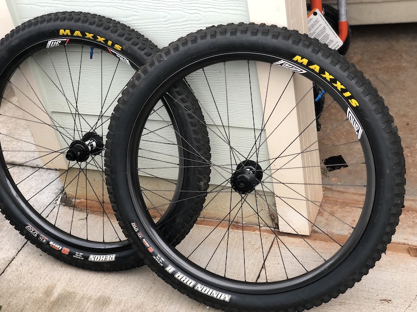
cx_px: 212
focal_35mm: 56
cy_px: 165
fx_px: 674
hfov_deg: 34.4
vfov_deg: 26.1
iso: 80
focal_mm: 6
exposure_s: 1/60
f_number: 2.4
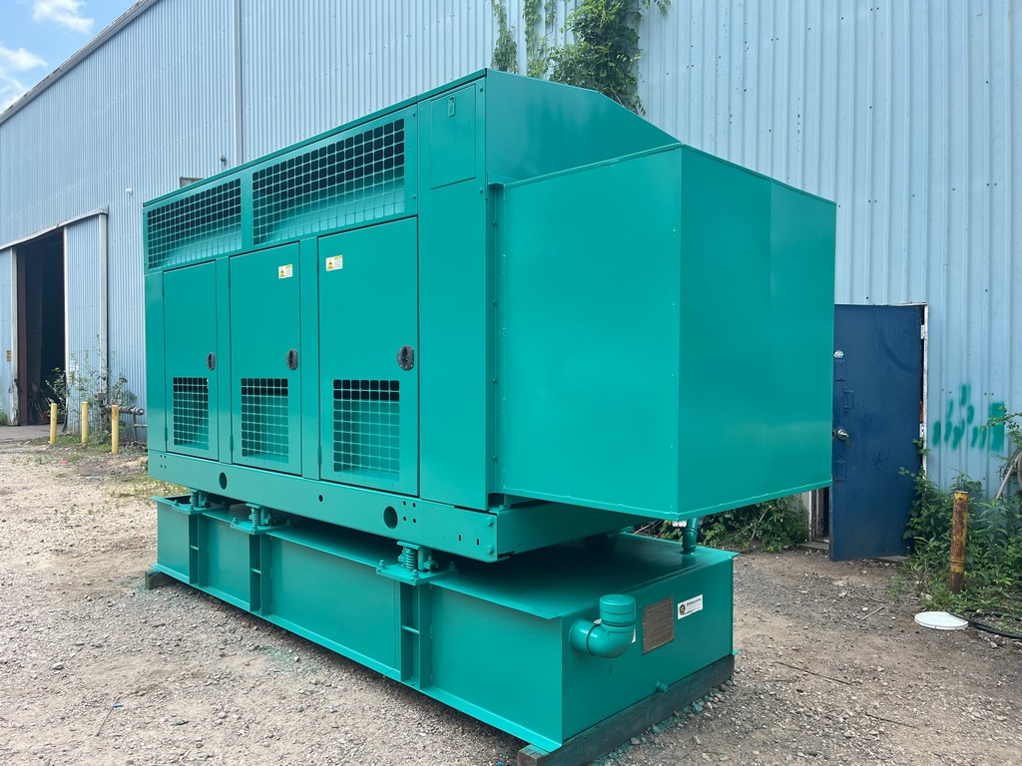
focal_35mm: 26
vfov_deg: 53.1
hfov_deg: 67.3
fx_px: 768
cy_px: 383
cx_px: 511
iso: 50
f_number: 1.6
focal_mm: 5.1
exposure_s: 1/1009
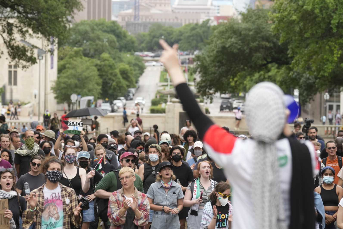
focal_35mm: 130
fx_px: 1239
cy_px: 91
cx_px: 196
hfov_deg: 15.8
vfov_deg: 10.5
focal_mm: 101
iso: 640
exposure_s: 1/2500
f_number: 3.5
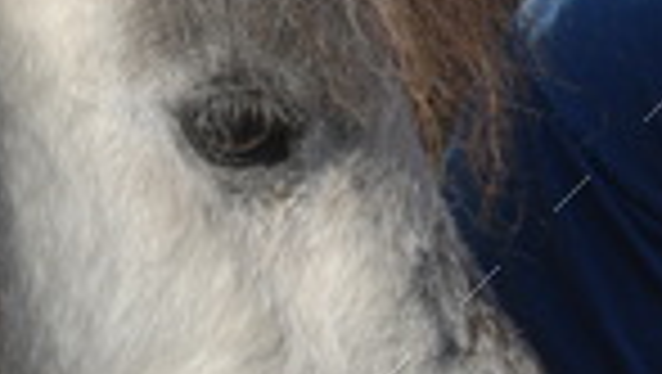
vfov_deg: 2.8
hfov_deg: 4.9
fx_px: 7766
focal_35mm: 442
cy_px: 137
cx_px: 144
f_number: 7.1
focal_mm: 70
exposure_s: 1/200
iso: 100
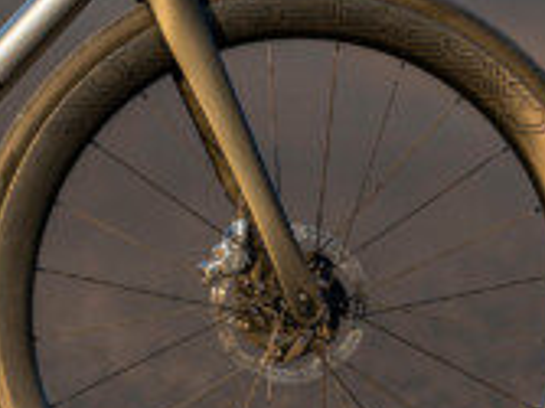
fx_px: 8905
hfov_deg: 3.5
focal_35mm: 566
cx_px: -255
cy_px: 44
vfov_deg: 2.6
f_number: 2.2
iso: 100
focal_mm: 135
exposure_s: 1/640
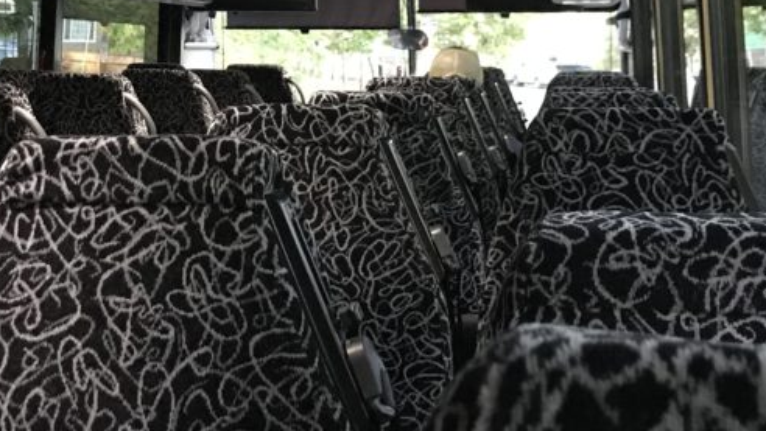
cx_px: 223
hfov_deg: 31.1
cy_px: -34
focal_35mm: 67
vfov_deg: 17.4
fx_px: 1361
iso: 100
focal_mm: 3.99
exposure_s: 1/6
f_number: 1.8
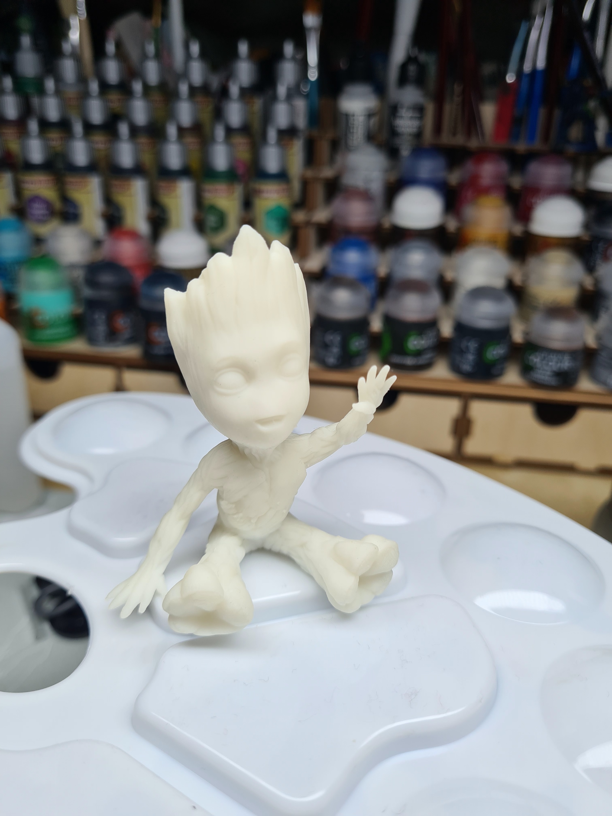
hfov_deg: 53.1
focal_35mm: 26
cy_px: 408
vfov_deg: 67.3
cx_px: 306
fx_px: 613
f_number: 1.8
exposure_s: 1/303
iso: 50
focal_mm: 5.4
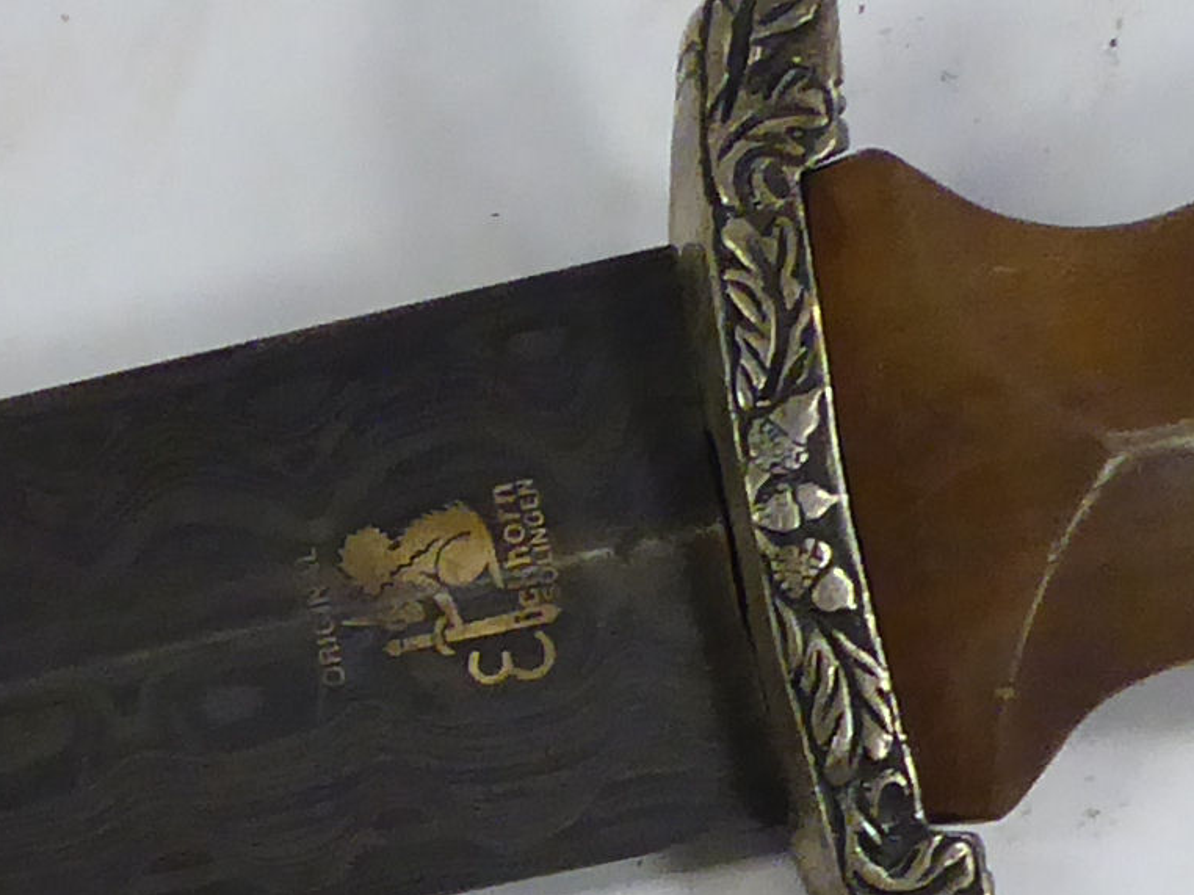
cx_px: -182
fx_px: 4345
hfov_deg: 15.2
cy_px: 1511
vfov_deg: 11.1
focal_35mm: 126
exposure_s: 1/60
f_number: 3.3
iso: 400
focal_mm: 4.3
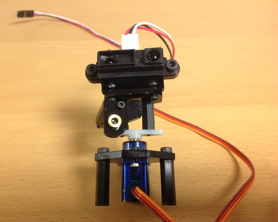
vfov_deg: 40.1
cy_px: 112
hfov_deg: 49.1
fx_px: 304
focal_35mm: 37
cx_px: 130
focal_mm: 4.28
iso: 100
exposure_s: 1/15
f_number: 2.4
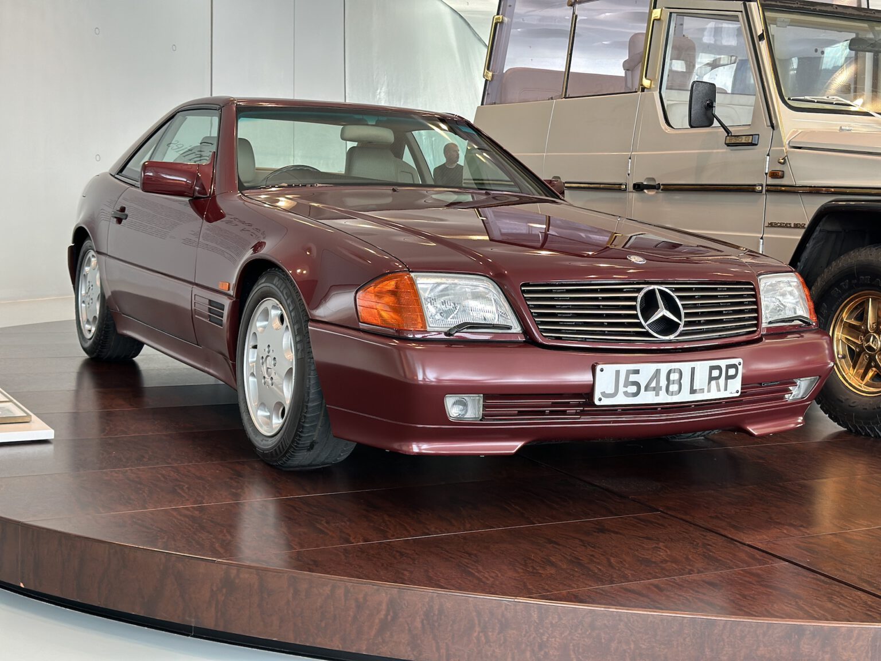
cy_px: 330
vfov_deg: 30.3
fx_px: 1222
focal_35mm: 48
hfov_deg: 39.7
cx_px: 440
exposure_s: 1/83
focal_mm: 6.86
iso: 125
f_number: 1.78
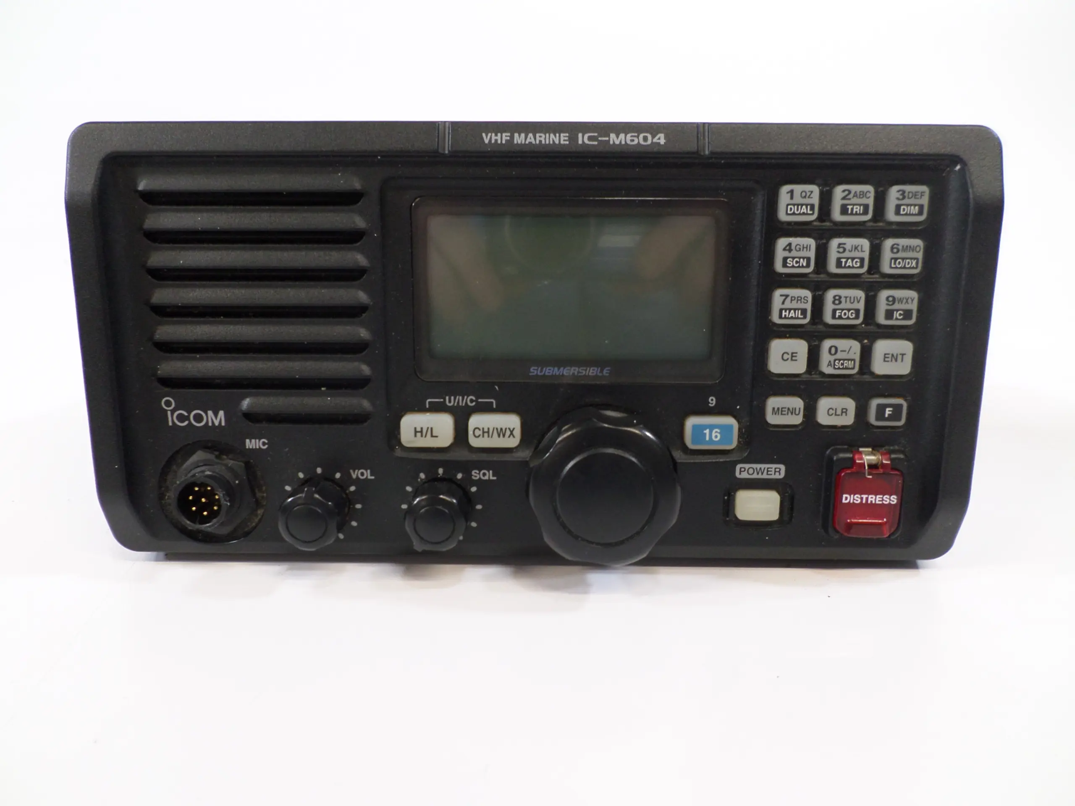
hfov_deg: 69.4
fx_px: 776
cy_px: 403
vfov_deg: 54.9
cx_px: 538
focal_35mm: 25
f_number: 2.5
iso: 120
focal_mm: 4.5
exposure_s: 1/30
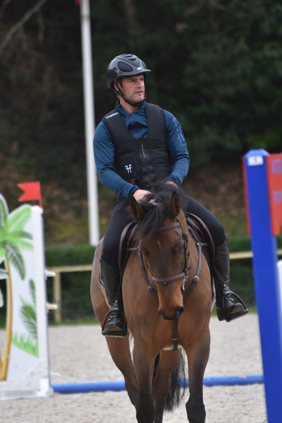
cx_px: 141
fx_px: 5286
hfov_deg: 3.1
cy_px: 212
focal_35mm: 450
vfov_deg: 4.6
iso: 640
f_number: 5.6
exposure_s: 1/500
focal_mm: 300
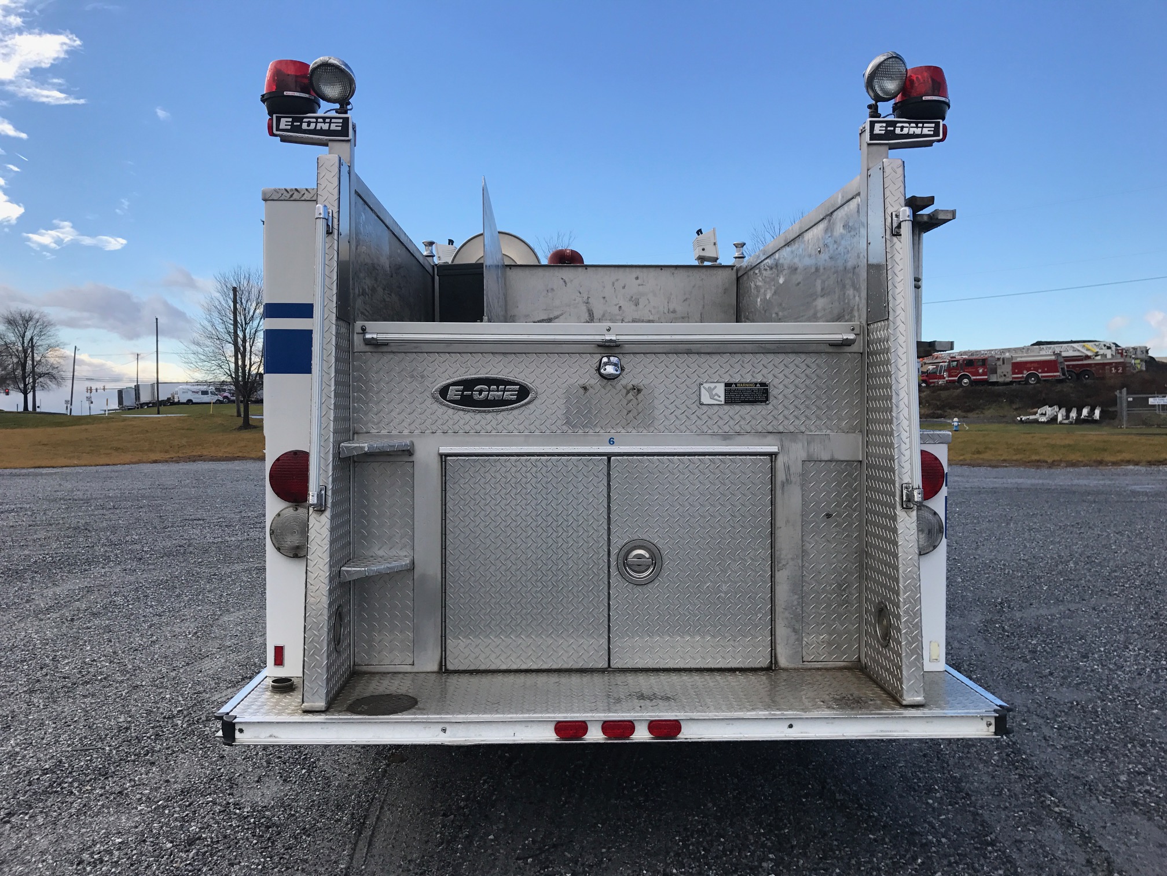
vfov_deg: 49.7
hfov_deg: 63.4
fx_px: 944
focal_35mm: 28
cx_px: 584
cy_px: 438
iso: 20
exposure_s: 1/1227
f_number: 1.8
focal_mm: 3.99
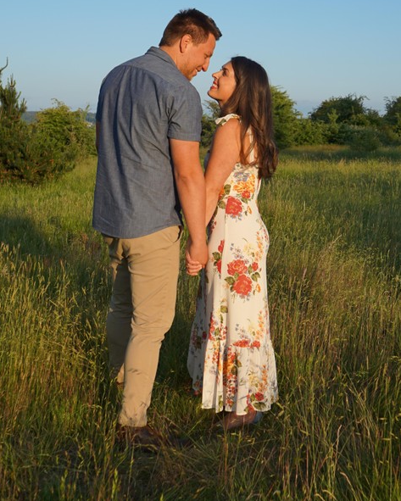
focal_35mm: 48
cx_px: 203
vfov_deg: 38.7
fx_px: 712
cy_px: 220
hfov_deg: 31.5
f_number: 5
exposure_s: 1/400
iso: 100
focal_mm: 28
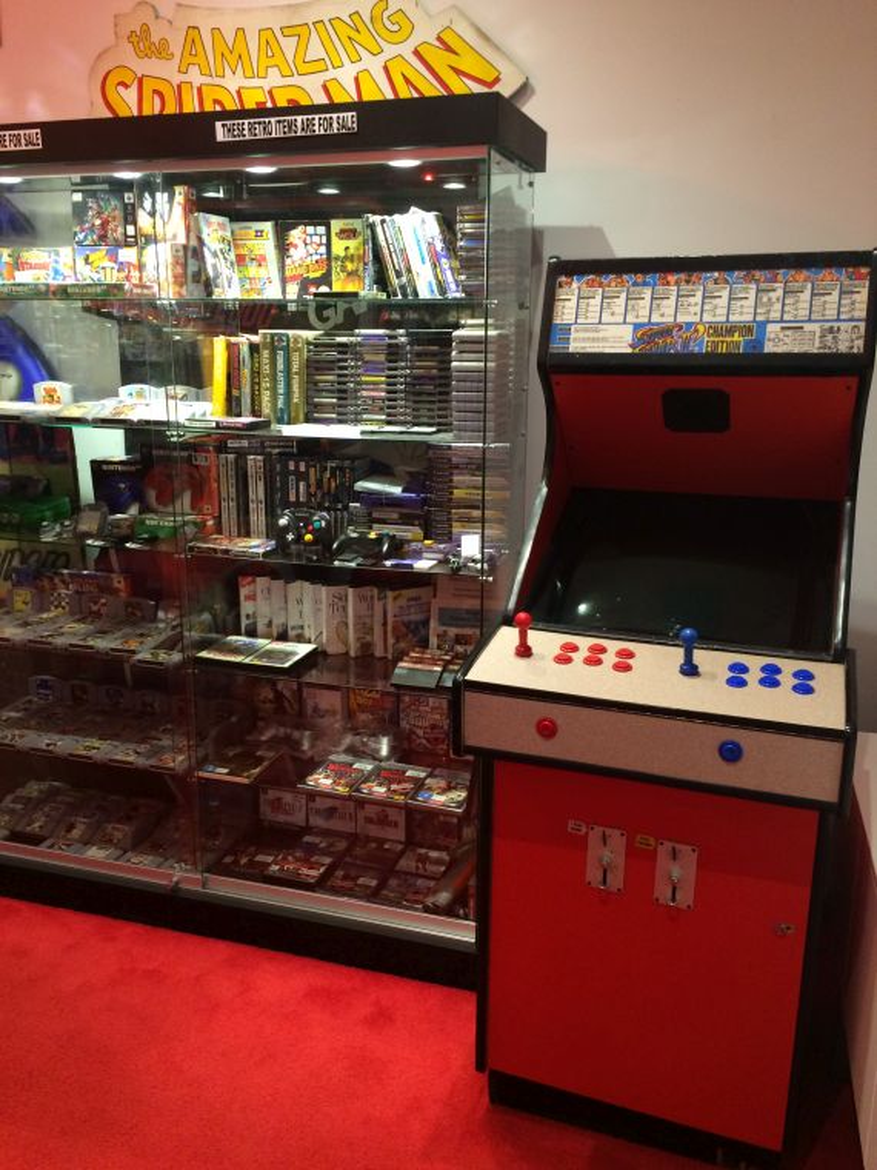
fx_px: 980
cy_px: 585
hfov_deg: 48.2
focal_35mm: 29
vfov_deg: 61.7
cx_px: 438
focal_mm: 4.15
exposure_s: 1/33
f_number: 2.2
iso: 250
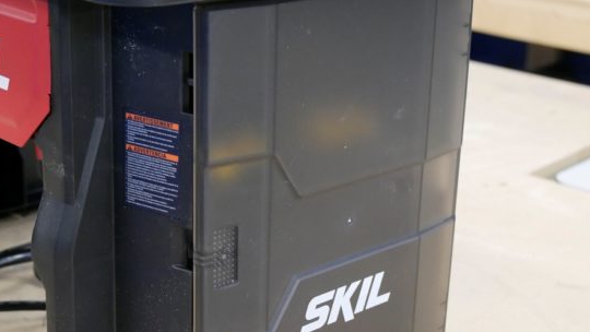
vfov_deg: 14.9
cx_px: 328
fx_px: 1267
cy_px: 238
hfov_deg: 26.2
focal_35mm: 81
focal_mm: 32
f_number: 4.4
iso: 2500
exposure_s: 1/80
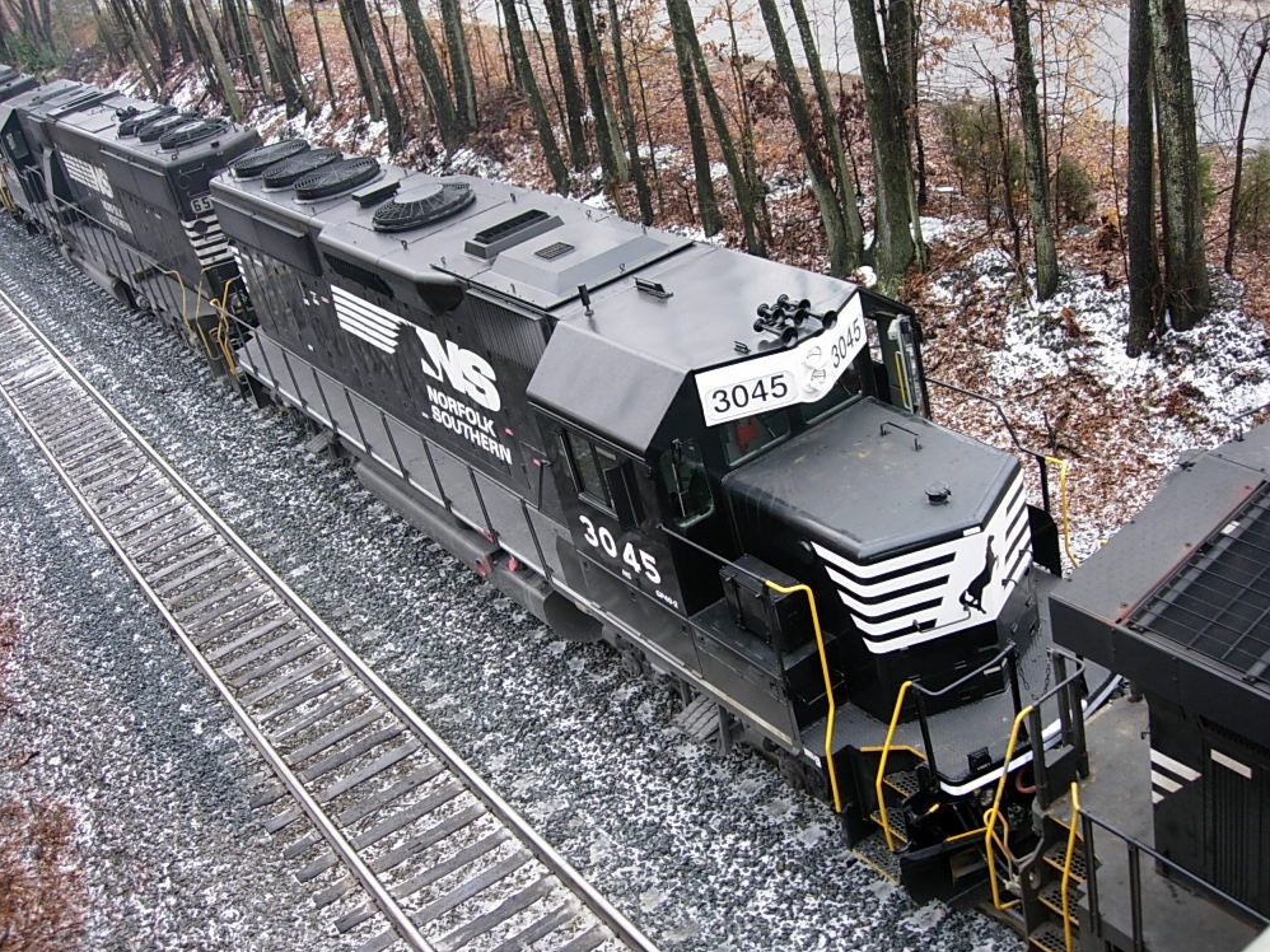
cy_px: 487
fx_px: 1430
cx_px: 648
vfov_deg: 36.8
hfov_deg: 47.9
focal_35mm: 39
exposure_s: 1/176
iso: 64
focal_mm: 7.8
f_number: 2.8
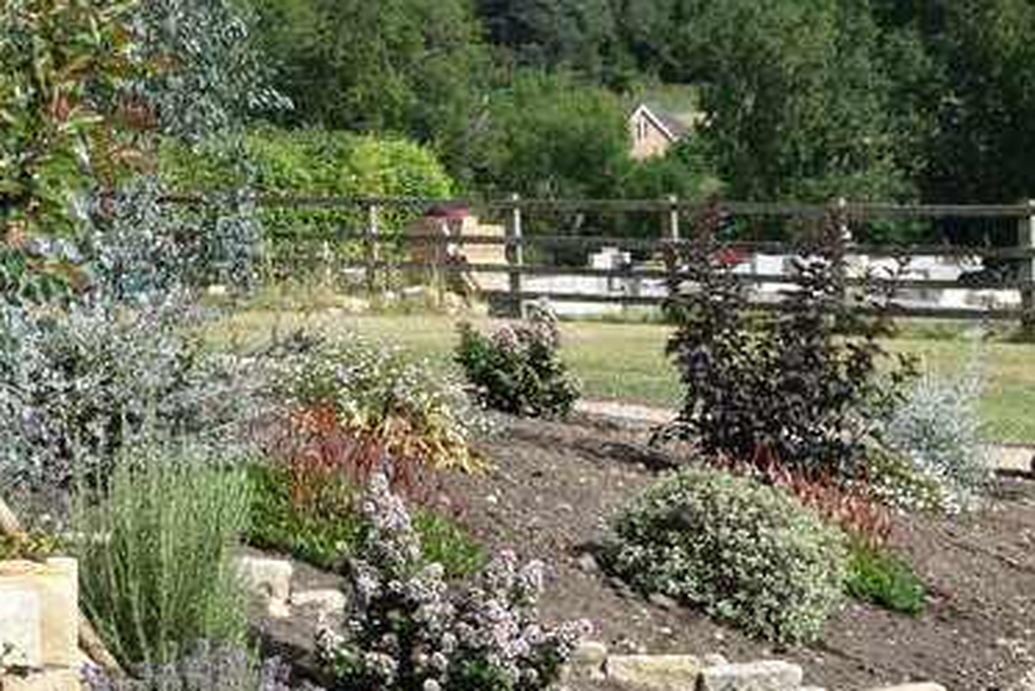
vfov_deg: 12.8
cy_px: 234
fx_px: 3077
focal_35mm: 107
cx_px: -241
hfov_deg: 18.0
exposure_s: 1/320
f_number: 9
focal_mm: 26
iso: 200
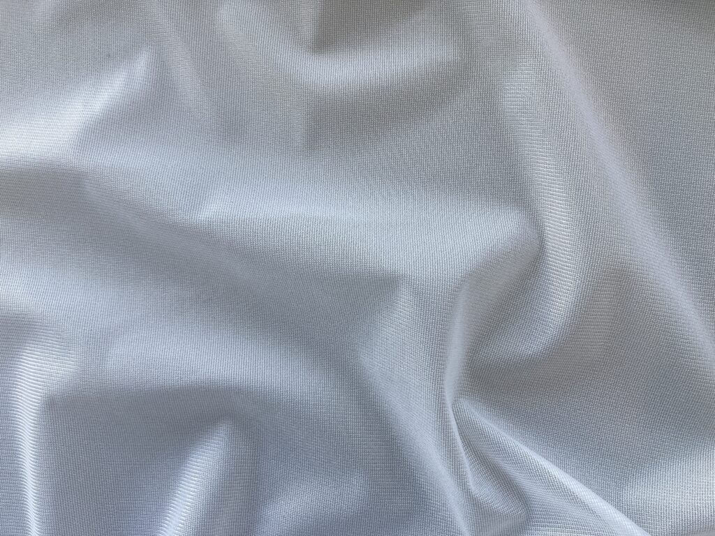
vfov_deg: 49.7
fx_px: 578
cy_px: 268
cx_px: 358
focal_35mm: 28
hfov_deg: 63.4
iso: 64
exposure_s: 1/120
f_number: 1.8
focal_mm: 3.99
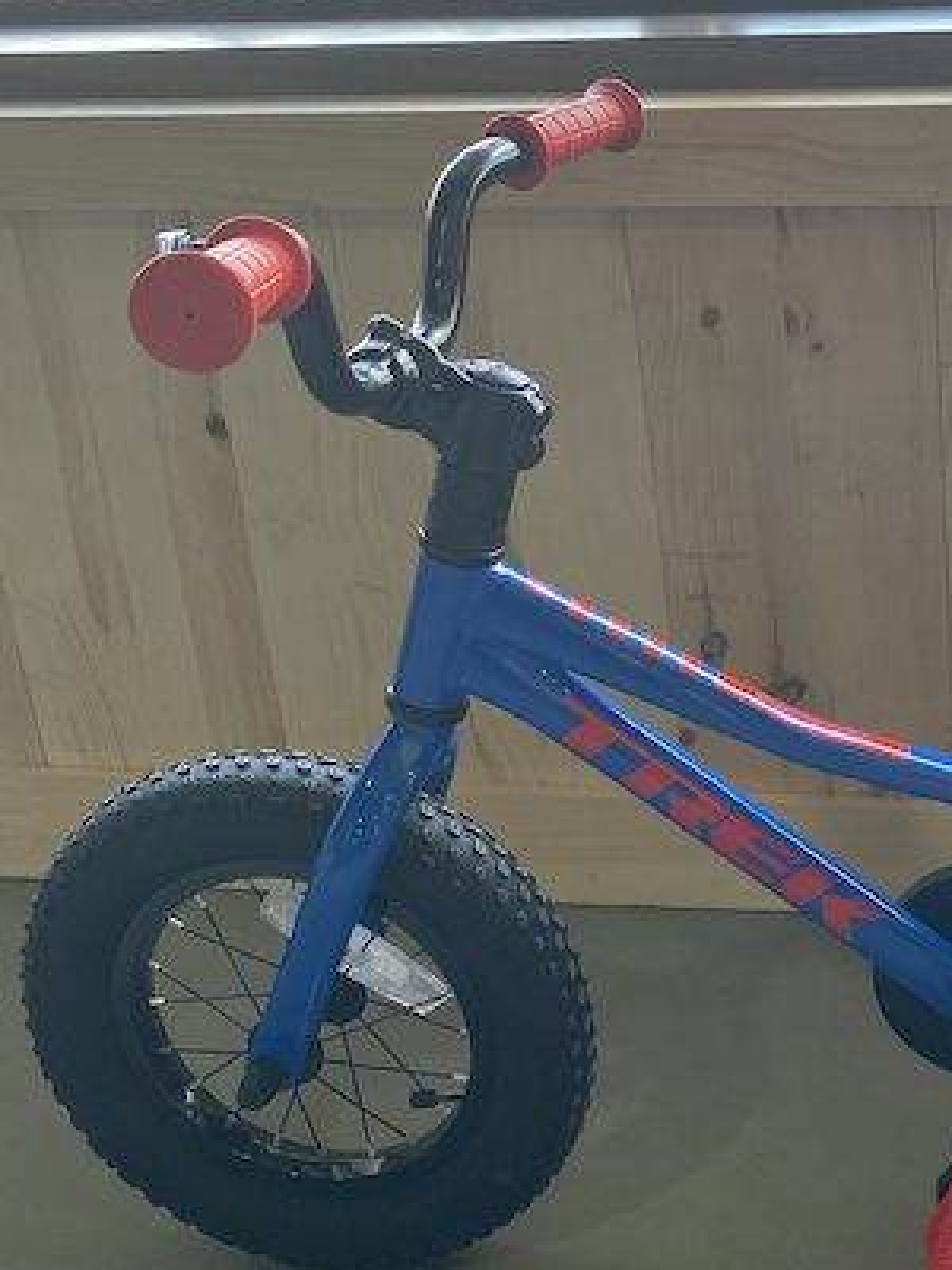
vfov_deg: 36.8
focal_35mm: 52
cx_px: 927
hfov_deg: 26.7
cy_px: 645
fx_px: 1907
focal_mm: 4.25
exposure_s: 1/121
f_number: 1.8
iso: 80
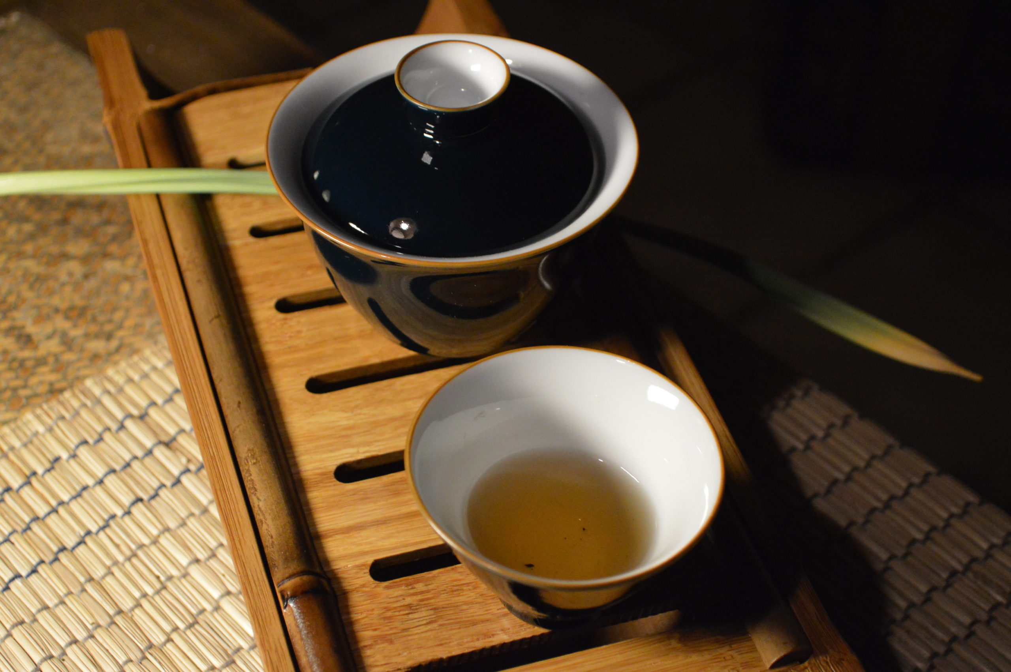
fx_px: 1852
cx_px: 506
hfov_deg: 30.5
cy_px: 336
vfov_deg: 20.6
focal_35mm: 66
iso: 2800
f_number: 5.3
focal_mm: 44
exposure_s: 1/60
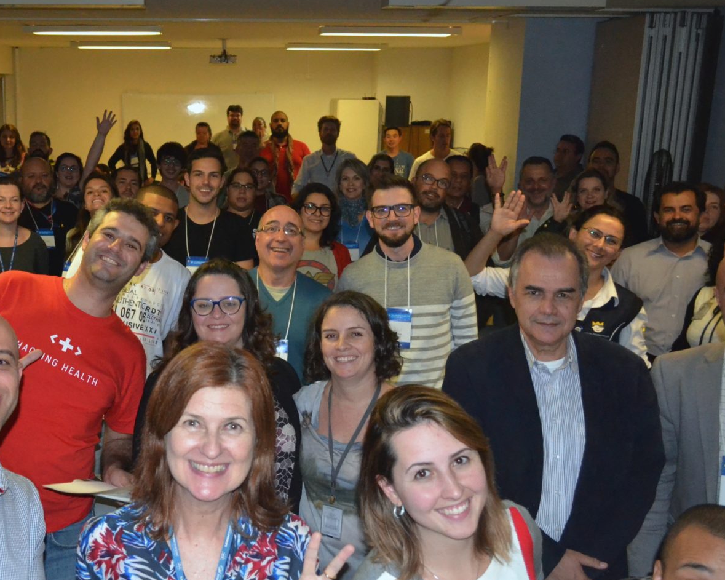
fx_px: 944
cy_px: 281
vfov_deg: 34.1
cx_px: 171
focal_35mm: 44
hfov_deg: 40.7
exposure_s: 1/60
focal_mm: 18
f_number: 3.5
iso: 3200
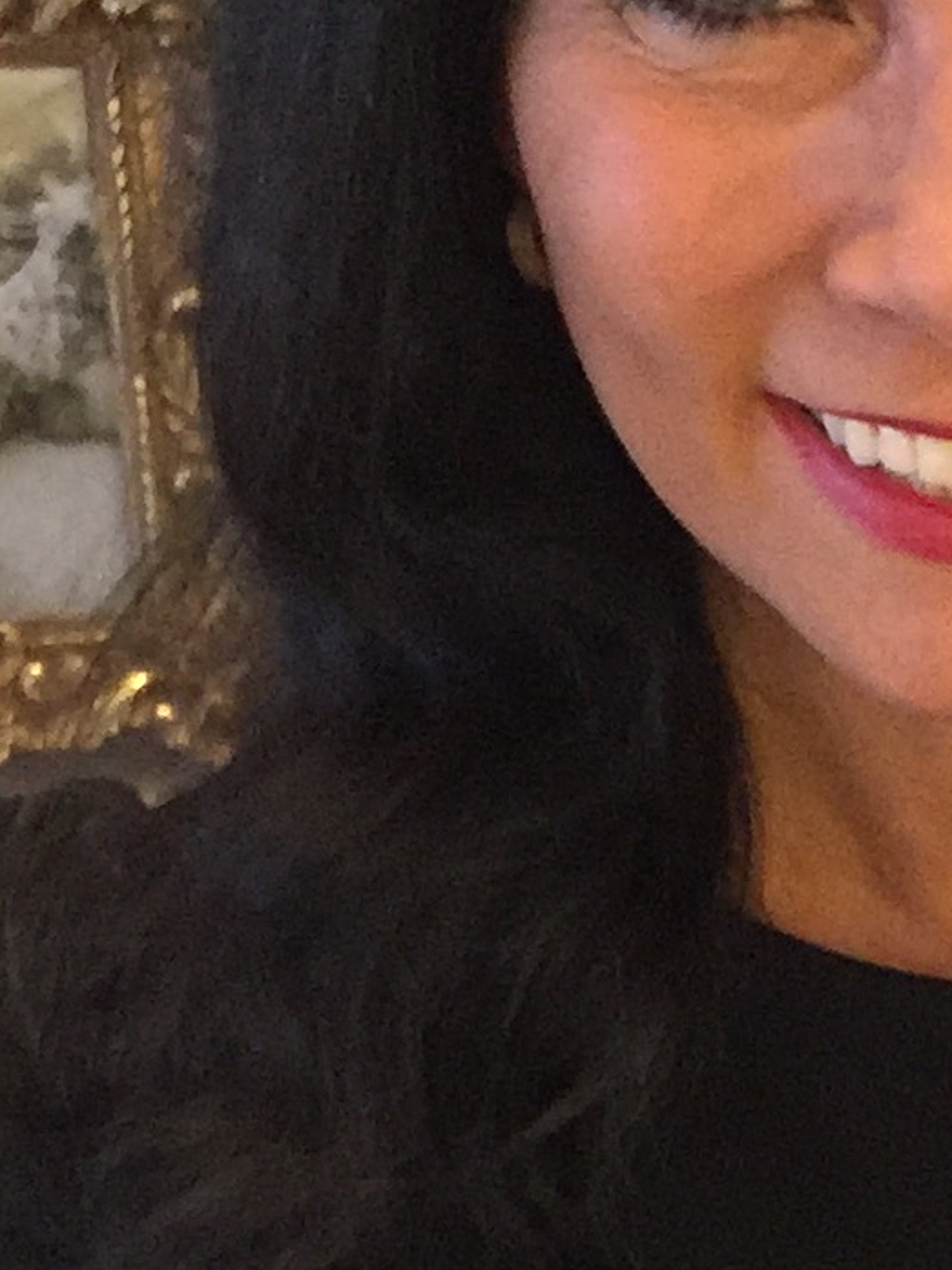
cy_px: 1161
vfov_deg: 14.4
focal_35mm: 136
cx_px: 1209
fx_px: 4987
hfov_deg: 10.7
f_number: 2.2
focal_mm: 4.15
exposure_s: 1/17
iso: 500
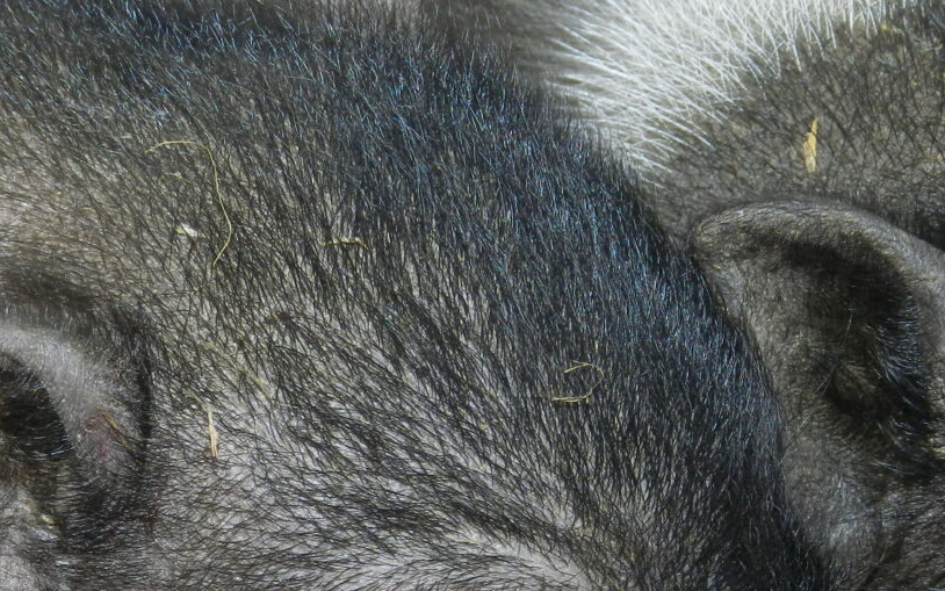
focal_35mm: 230
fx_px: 5924
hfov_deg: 9.1
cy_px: 427
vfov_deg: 5.7
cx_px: 756
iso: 200
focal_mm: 20.5
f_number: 4.8
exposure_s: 1/30
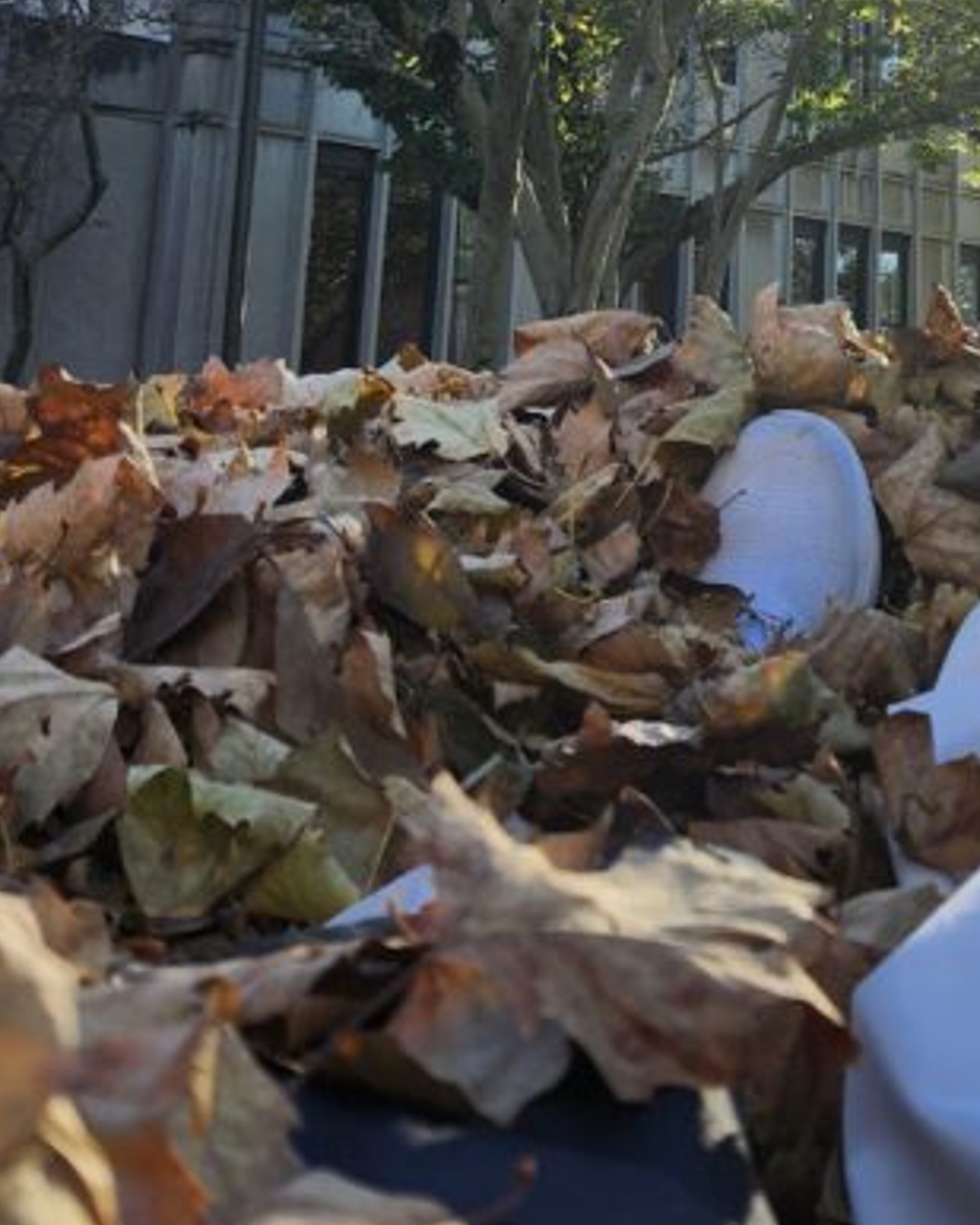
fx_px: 2247
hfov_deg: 23.7
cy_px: -182
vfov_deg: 27.4
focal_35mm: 62
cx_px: 939
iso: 25
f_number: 1.8
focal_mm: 5.54
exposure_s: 1/614
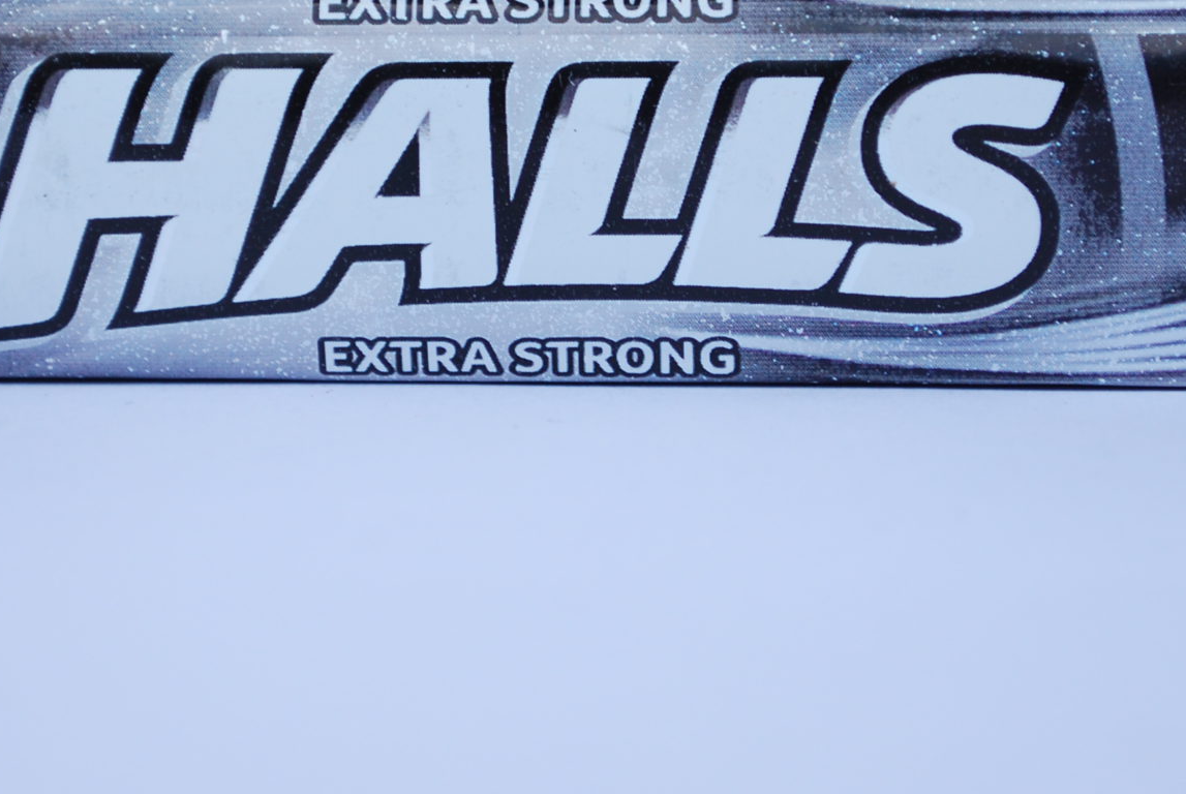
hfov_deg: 11.2
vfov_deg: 7.5
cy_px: 42
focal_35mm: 184
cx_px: 516
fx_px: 6073
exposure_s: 1/160
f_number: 5.6
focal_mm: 55
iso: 200
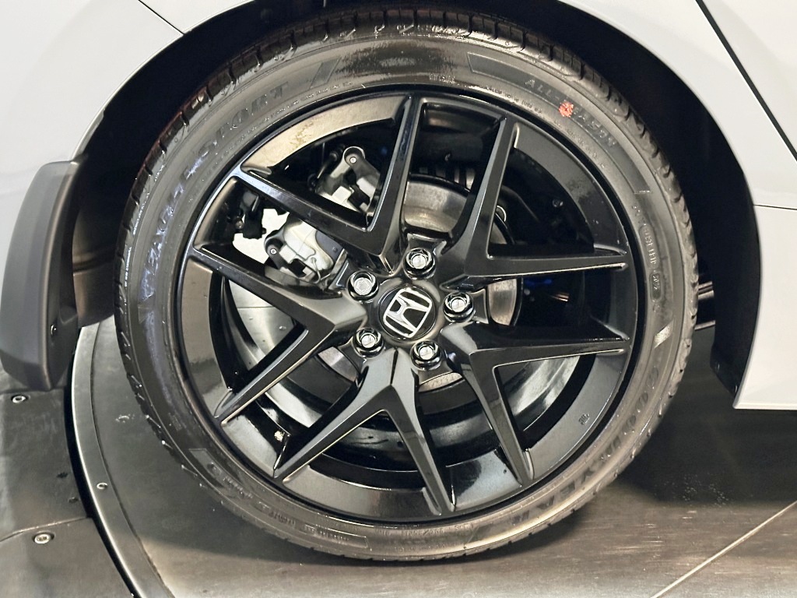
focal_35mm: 48
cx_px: 398
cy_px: 299
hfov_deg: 39.7
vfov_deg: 30.3
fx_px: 1105
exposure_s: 1/24
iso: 640
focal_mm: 6.86
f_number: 1.78
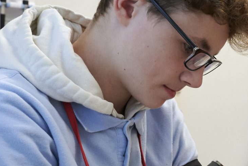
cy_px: 112
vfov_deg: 16.2
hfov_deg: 23.4
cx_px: 236
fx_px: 578
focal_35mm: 84
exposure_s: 1/250
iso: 3200
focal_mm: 24
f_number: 5
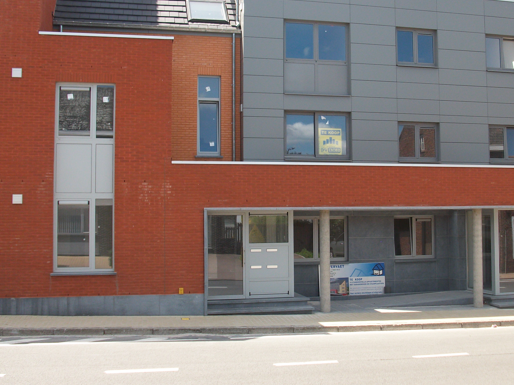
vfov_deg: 32.1
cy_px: 165
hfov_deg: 41.6
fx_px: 668
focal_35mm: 45
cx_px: 338
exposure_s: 1/539
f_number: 2.9
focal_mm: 5.7
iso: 80
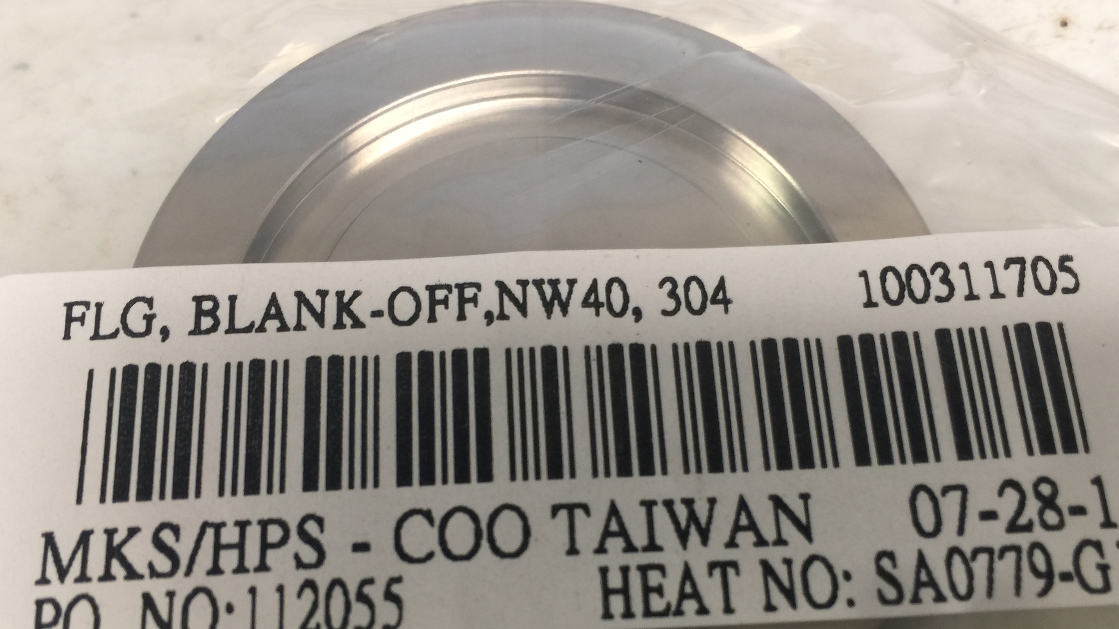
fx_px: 1068
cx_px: 569
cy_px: 432
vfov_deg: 32.5
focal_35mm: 36
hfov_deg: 55.3
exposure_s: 1/15
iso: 32
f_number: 2.2
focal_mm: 4.15
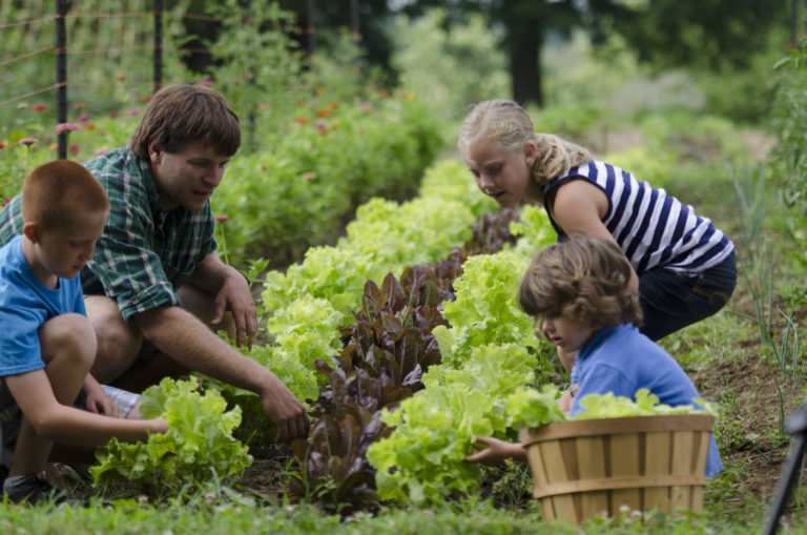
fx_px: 3524
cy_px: 268
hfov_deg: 13.1
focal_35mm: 158
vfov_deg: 8.7
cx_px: 404
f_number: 2.8
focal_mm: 105
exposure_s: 1/500
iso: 100
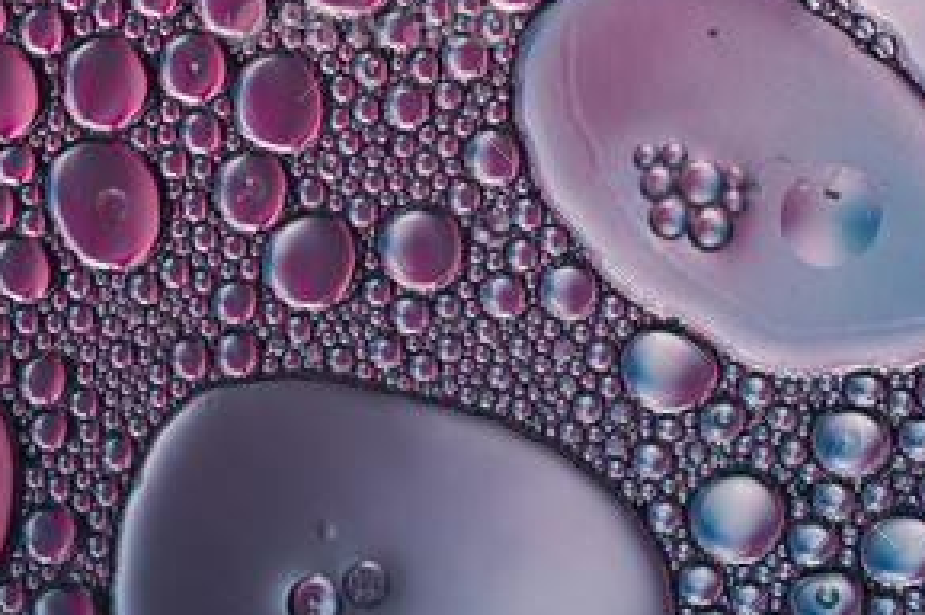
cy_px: 175
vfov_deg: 5.0
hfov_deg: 7.5
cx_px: 839
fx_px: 7084
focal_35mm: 276
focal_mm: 90
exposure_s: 1/250
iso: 100
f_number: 8
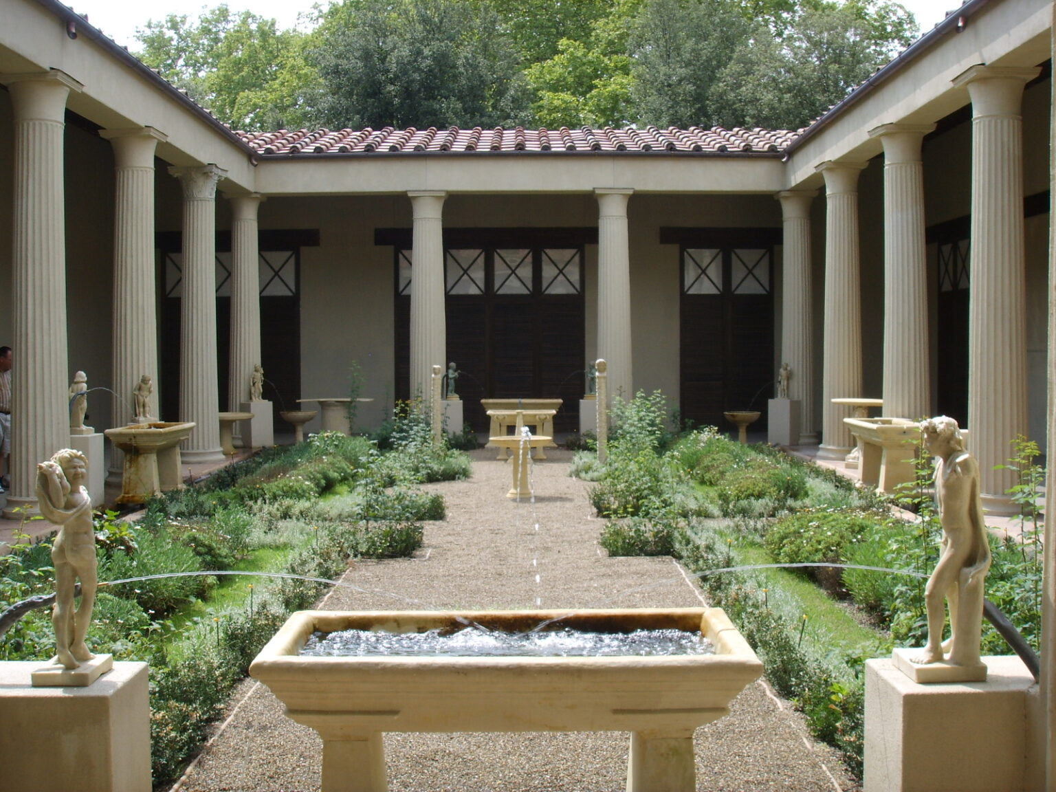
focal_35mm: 39
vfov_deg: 36.8
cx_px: 528
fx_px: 1190
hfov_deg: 47.9
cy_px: 396
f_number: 6.3
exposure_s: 1/125
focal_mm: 6.6
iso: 50
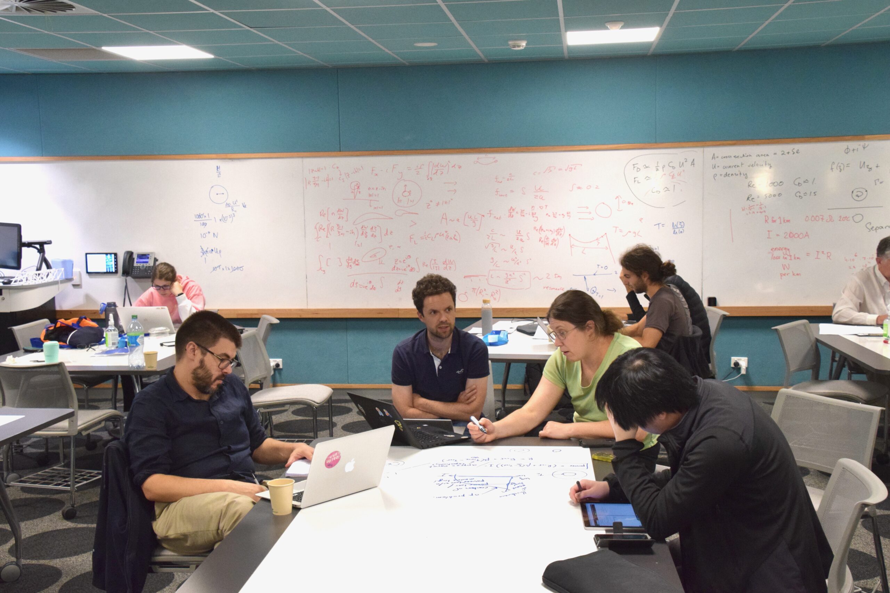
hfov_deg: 46.4
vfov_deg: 31.9
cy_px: 296
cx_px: 445
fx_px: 1038
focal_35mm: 42
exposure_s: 1/100
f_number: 7.1
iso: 2200
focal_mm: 28
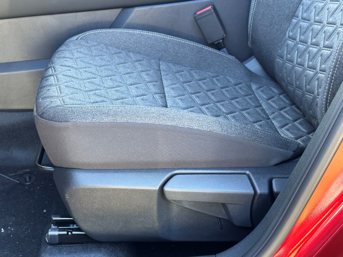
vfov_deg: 30.3
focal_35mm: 48
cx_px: 172
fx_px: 476
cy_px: 128
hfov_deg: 39.7
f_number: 1.78
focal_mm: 6.86
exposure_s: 1/60
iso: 125
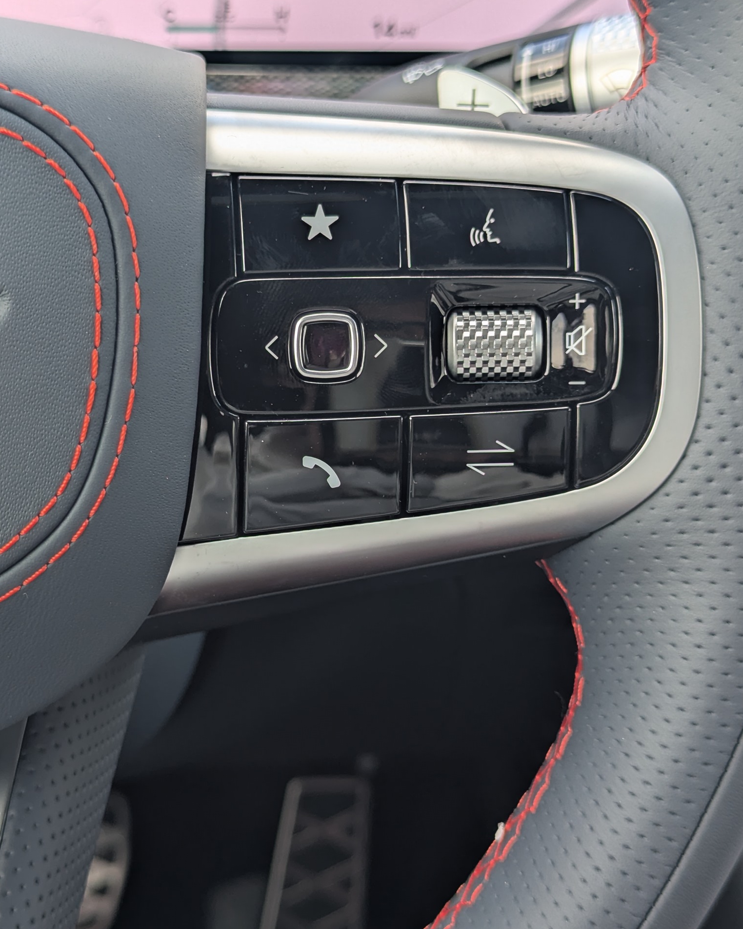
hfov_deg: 24.2
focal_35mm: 63
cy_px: 465
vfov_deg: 30.0
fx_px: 1732
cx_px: 285
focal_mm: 6.81
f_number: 1.85
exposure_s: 1/200
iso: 41
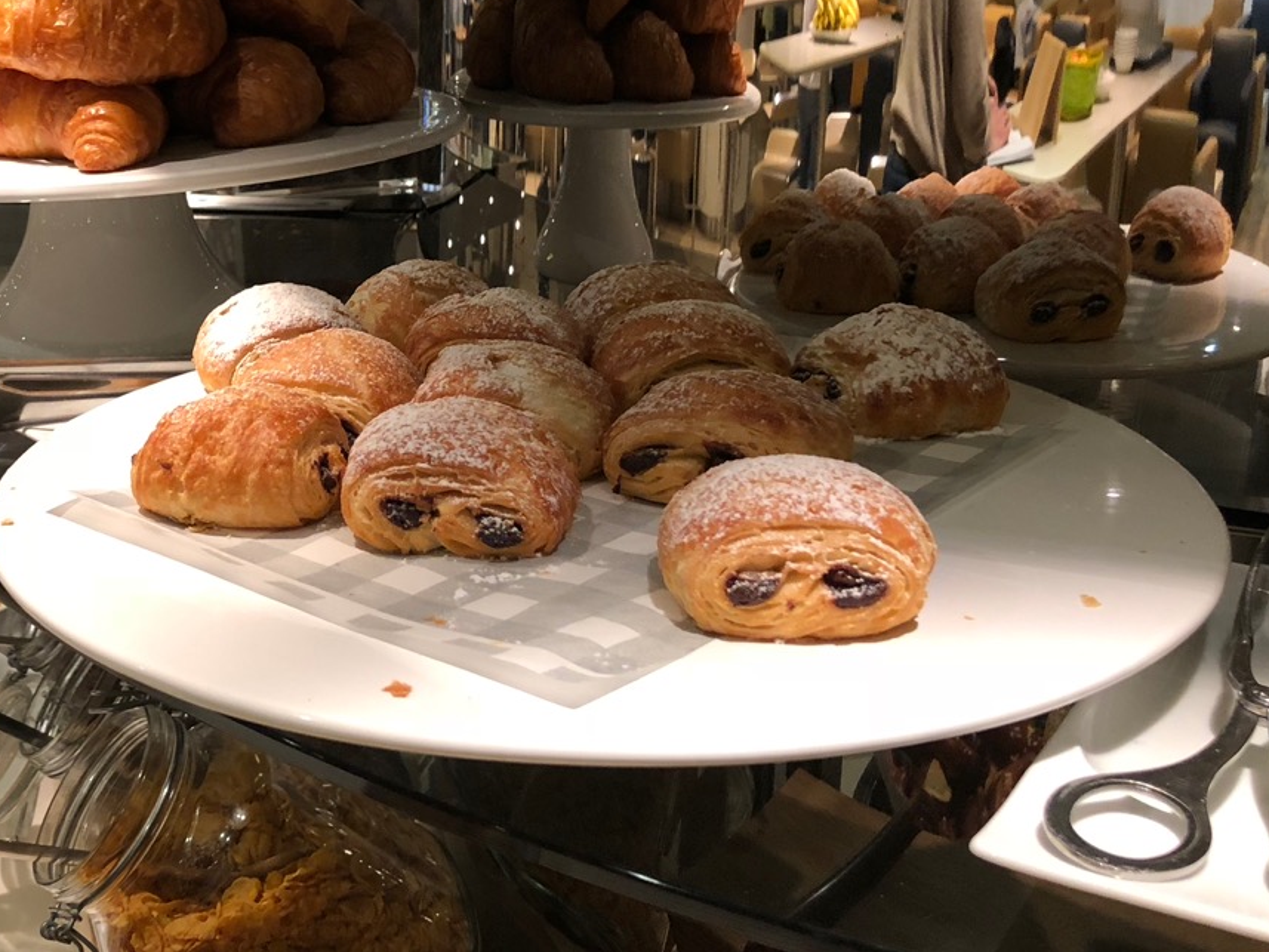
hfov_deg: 37.7
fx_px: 1797
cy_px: 316
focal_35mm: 49
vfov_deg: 29.5
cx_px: 287
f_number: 1.8
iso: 40
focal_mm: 4
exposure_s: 1/25
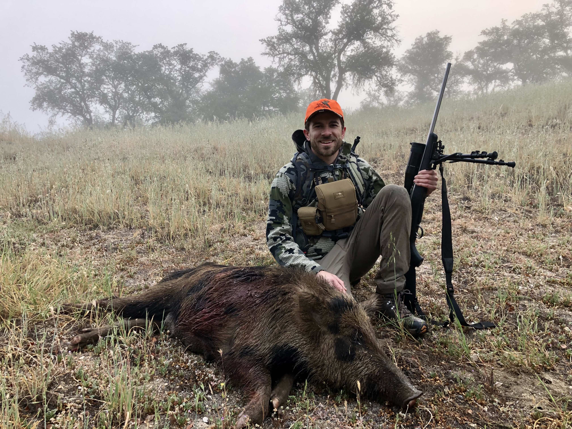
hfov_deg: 63.4
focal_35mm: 28
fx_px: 463
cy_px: 214
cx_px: 286
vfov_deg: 49.7
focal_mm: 4
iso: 40
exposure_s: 1/120
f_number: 1.8
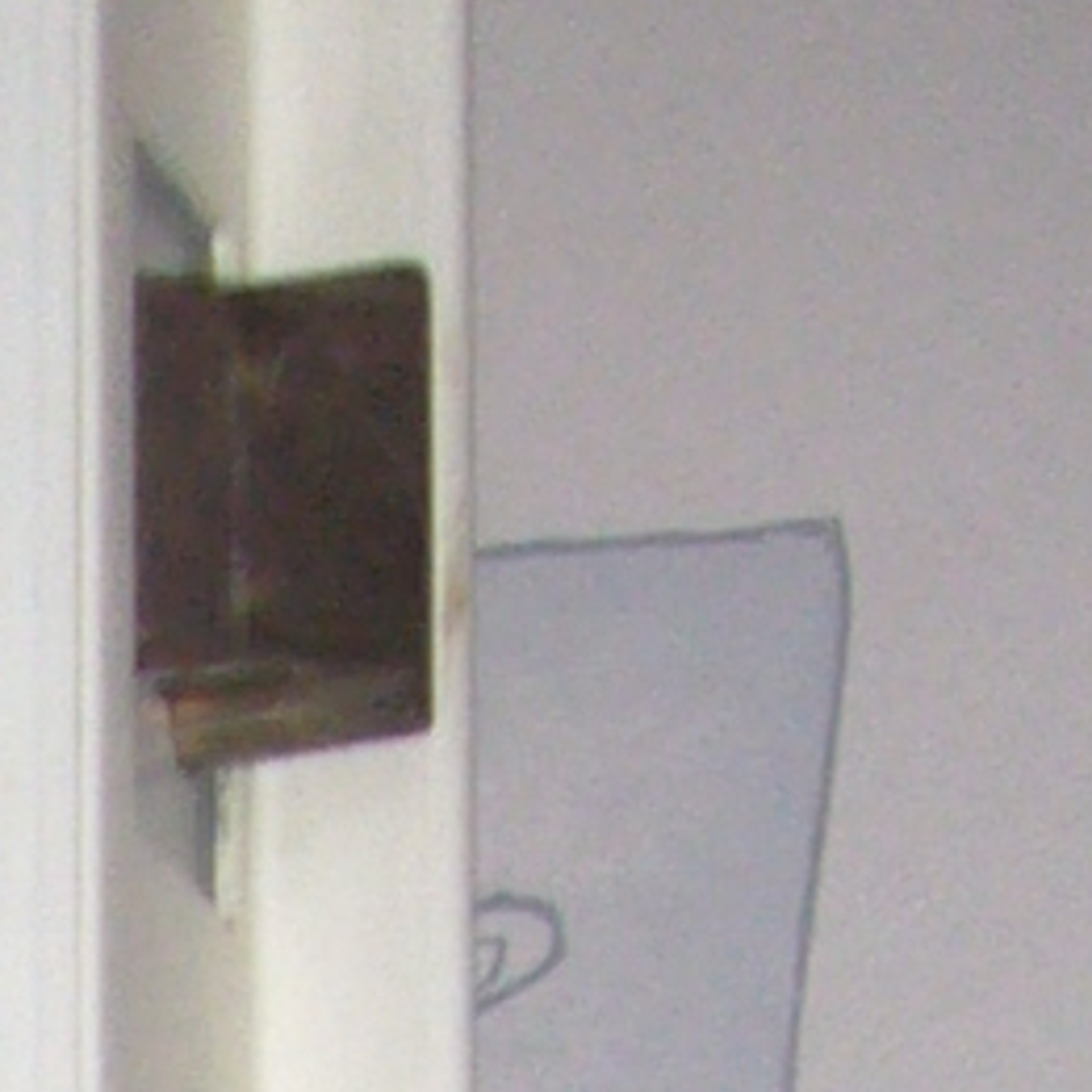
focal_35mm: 304
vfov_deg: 4.9
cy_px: 5075
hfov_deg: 5.5
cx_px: -1602
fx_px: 10850
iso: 100
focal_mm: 5.8
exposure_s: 1/60
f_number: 2.8
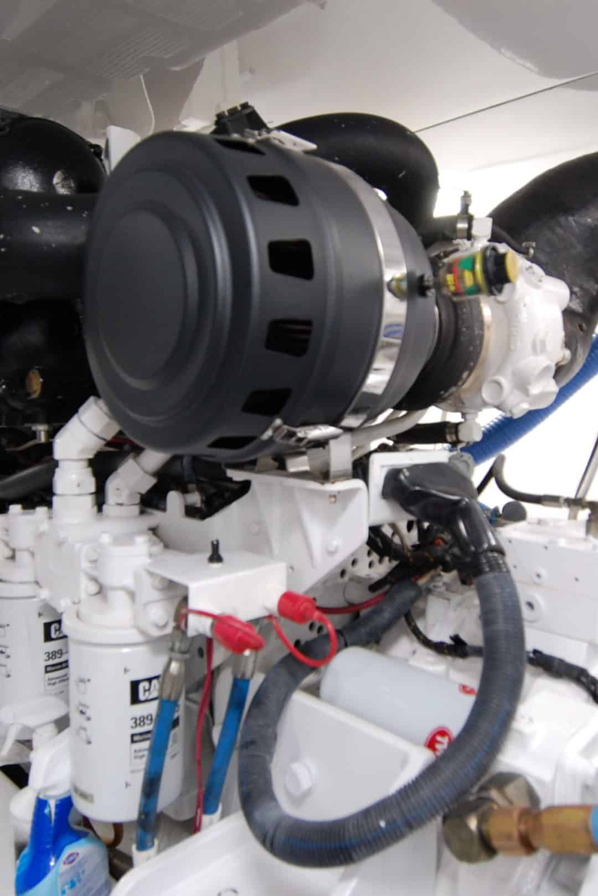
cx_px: 299
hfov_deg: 36.9
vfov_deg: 53.1
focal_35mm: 36
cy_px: 448
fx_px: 897
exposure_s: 1/30
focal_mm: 24
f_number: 4
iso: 450
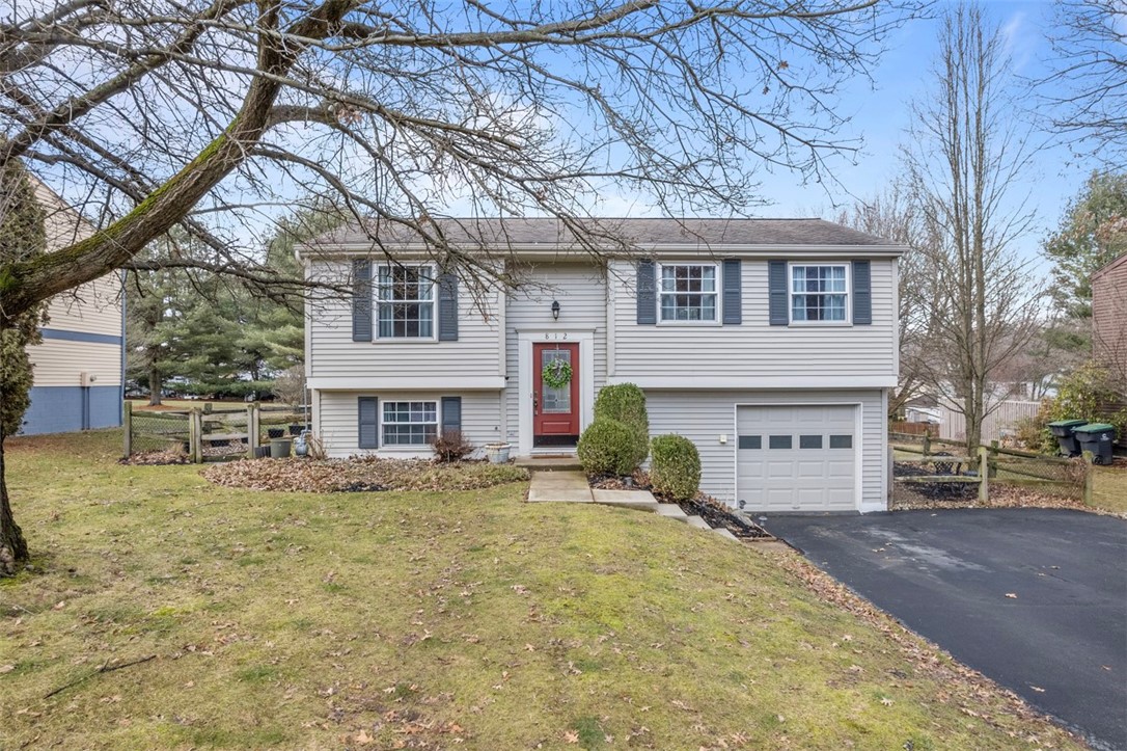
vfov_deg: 57.2
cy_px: 376
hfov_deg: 78.6
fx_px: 688
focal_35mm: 22
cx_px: 564
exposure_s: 1/80
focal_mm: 8.38
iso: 160
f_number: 2.8
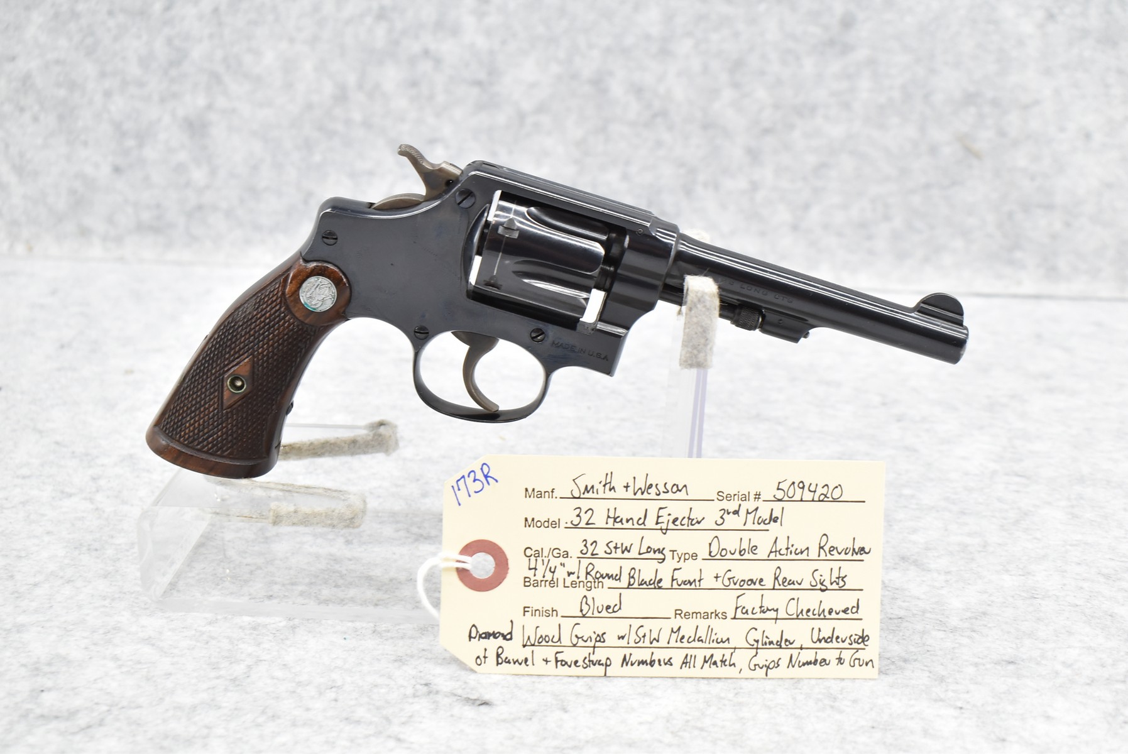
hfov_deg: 49.5
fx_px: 1223
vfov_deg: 34.3
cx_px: 564
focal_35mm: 39
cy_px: 377
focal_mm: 26
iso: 640
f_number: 7.1
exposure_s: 1/80
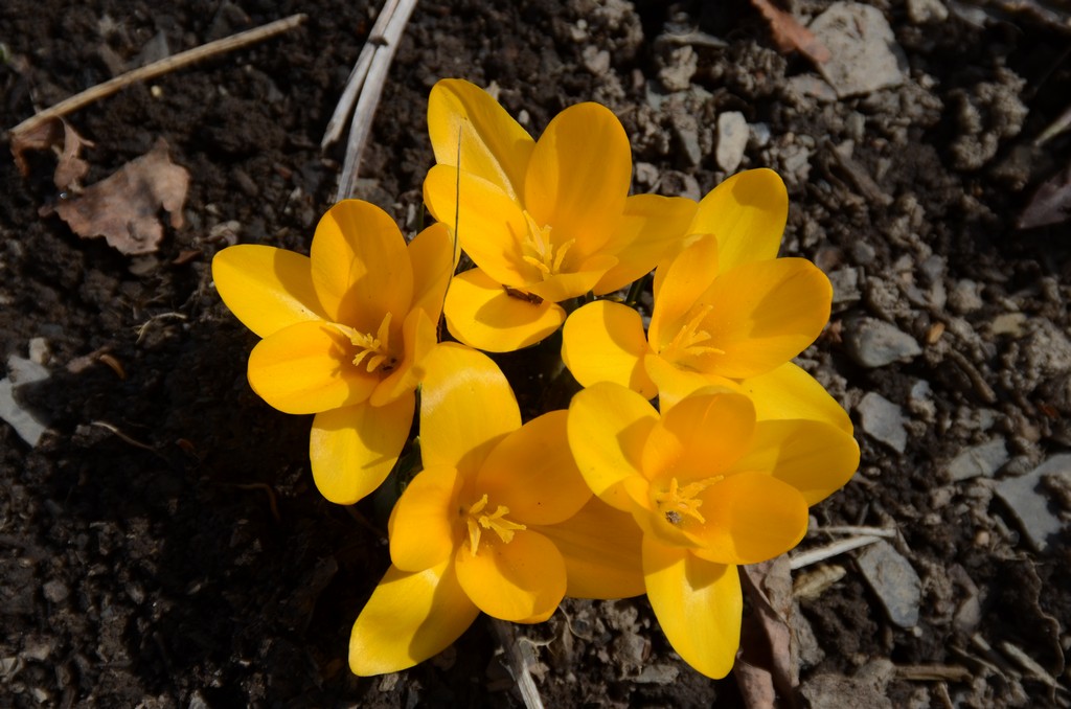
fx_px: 2226
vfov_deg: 18.1
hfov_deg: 27.0
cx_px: 536
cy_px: 354
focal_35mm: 75
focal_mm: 50
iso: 100
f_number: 8
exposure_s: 1/250
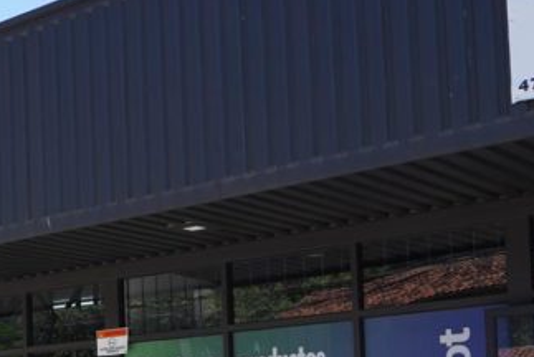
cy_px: 399
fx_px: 1128
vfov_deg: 17.3
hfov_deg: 24.3
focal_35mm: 76
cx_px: -96
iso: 100
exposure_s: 1/160
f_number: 6.3
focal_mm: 24
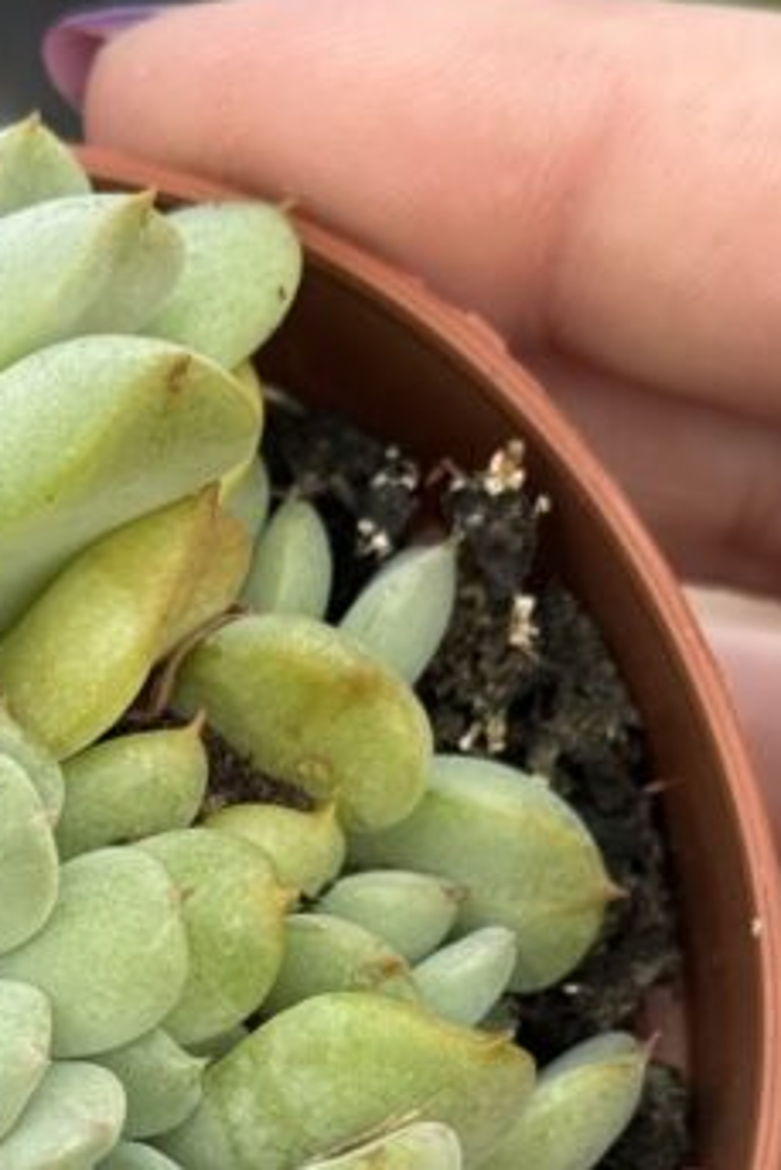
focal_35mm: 131
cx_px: 9
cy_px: 1180
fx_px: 4258
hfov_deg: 10.4
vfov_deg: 15.4
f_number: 1.78
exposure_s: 1/645
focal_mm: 6.76
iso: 64
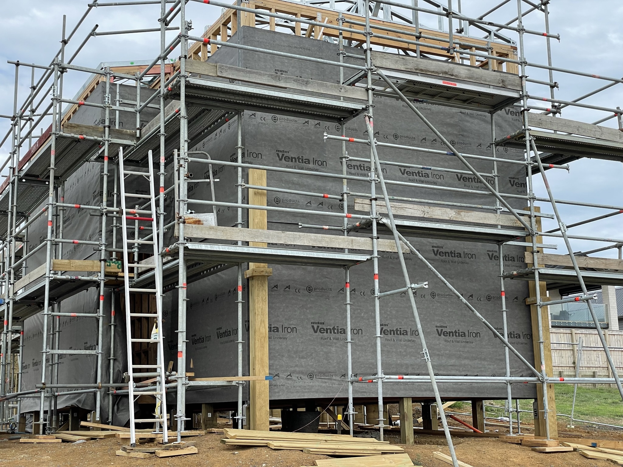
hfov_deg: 36.8
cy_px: 234
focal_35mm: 52
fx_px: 936
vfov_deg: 28.0
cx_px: 312
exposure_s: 1/888
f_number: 2
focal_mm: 6
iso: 25
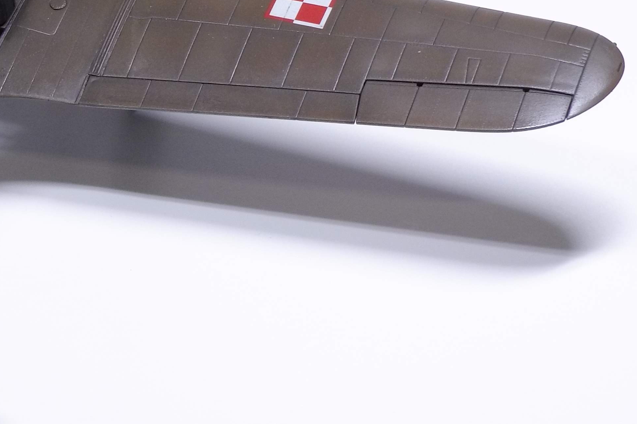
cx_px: -2
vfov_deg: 6.7
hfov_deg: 9.9
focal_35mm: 206
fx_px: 3644
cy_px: 82
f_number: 5.2
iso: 160
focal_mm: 17.2
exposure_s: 1/30
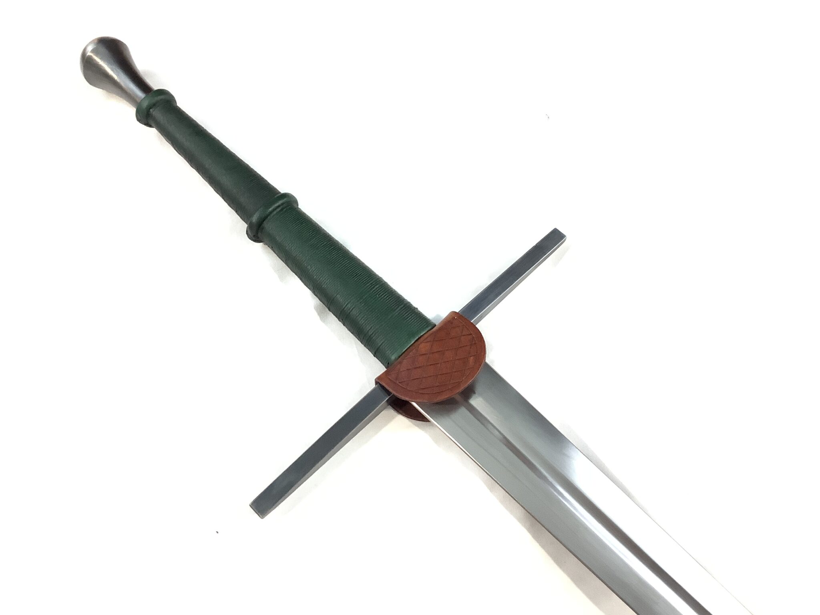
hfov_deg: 58.4
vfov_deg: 45.4
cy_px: 308
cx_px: 410
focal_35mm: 31
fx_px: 734
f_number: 2.4
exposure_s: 1/60
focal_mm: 3.3
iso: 250
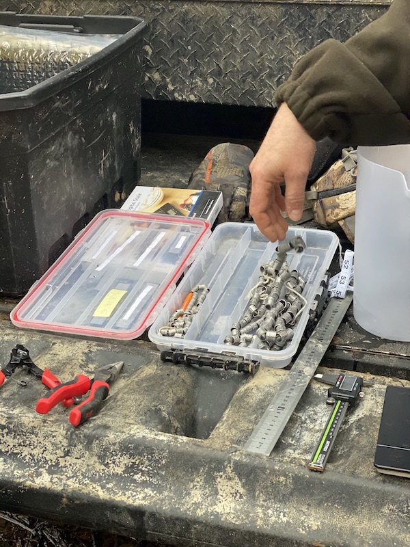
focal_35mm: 52
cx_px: 205
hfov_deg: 28.0
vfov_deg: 36.8
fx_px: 821
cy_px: 274
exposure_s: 1/122
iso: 200
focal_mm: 6
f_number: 2
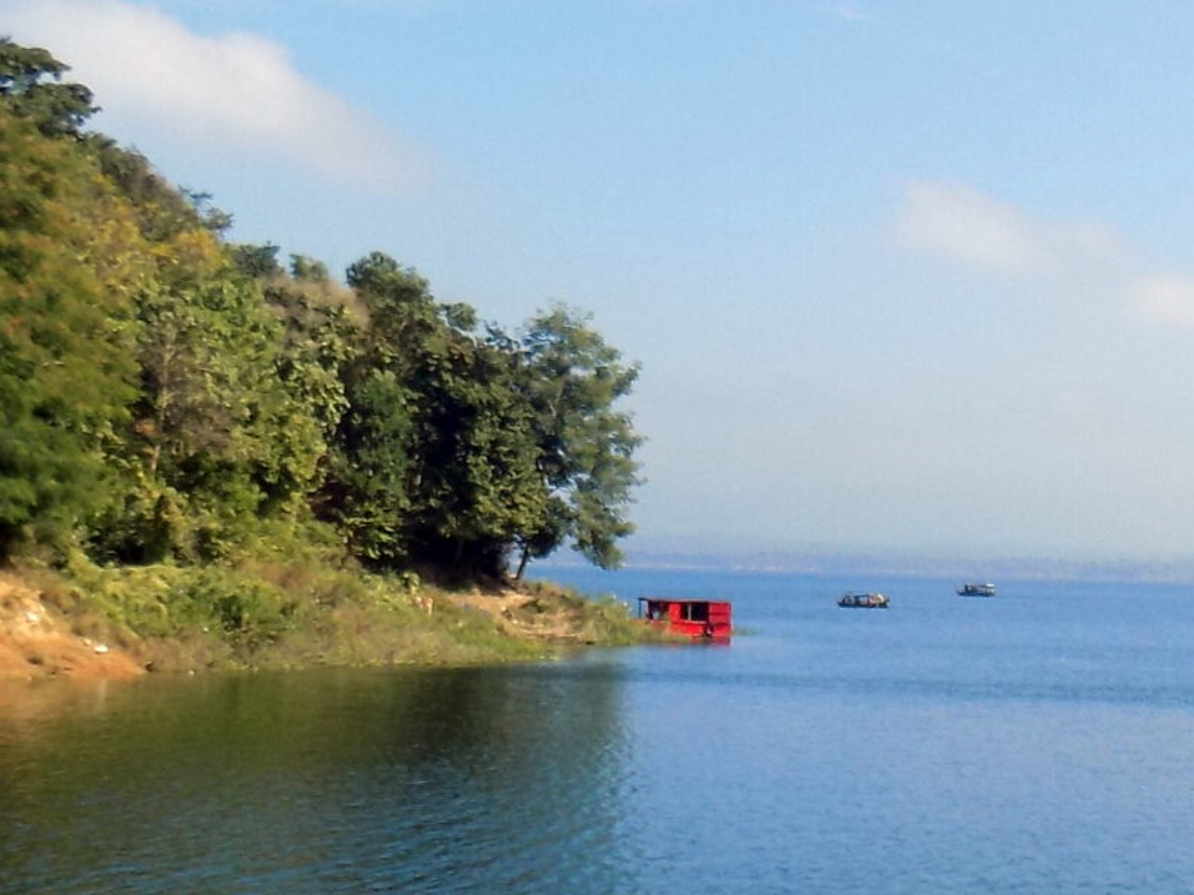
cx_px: 1364
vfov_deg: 20.2
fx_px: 2518
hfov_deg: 24.6
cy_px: 493
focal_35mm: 73
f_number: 3.1
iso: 80
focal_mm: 4
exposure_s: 1/800
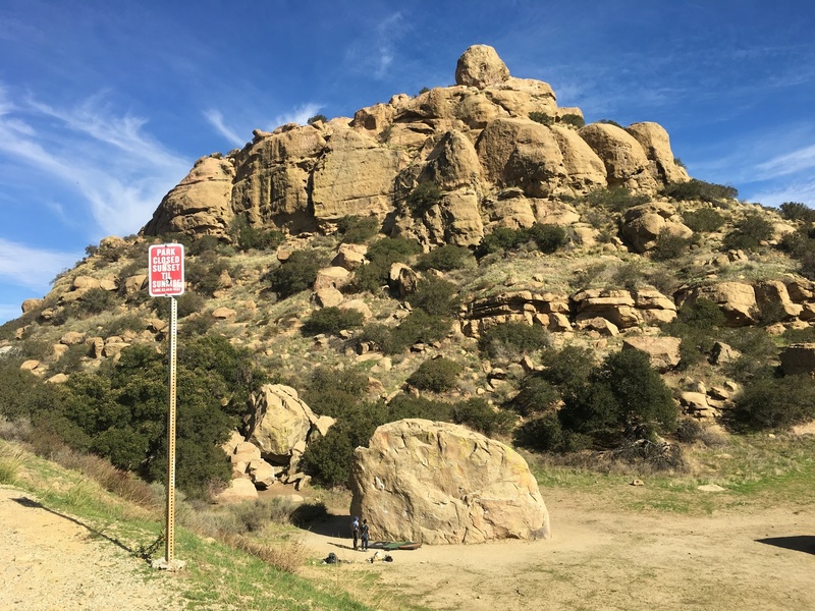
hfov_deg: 61.7
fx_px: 683
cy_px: 306
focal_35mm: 29
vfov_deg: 48.2
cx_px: 408
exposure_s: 1/1261
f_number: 2.2
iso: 25
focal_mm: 4.15
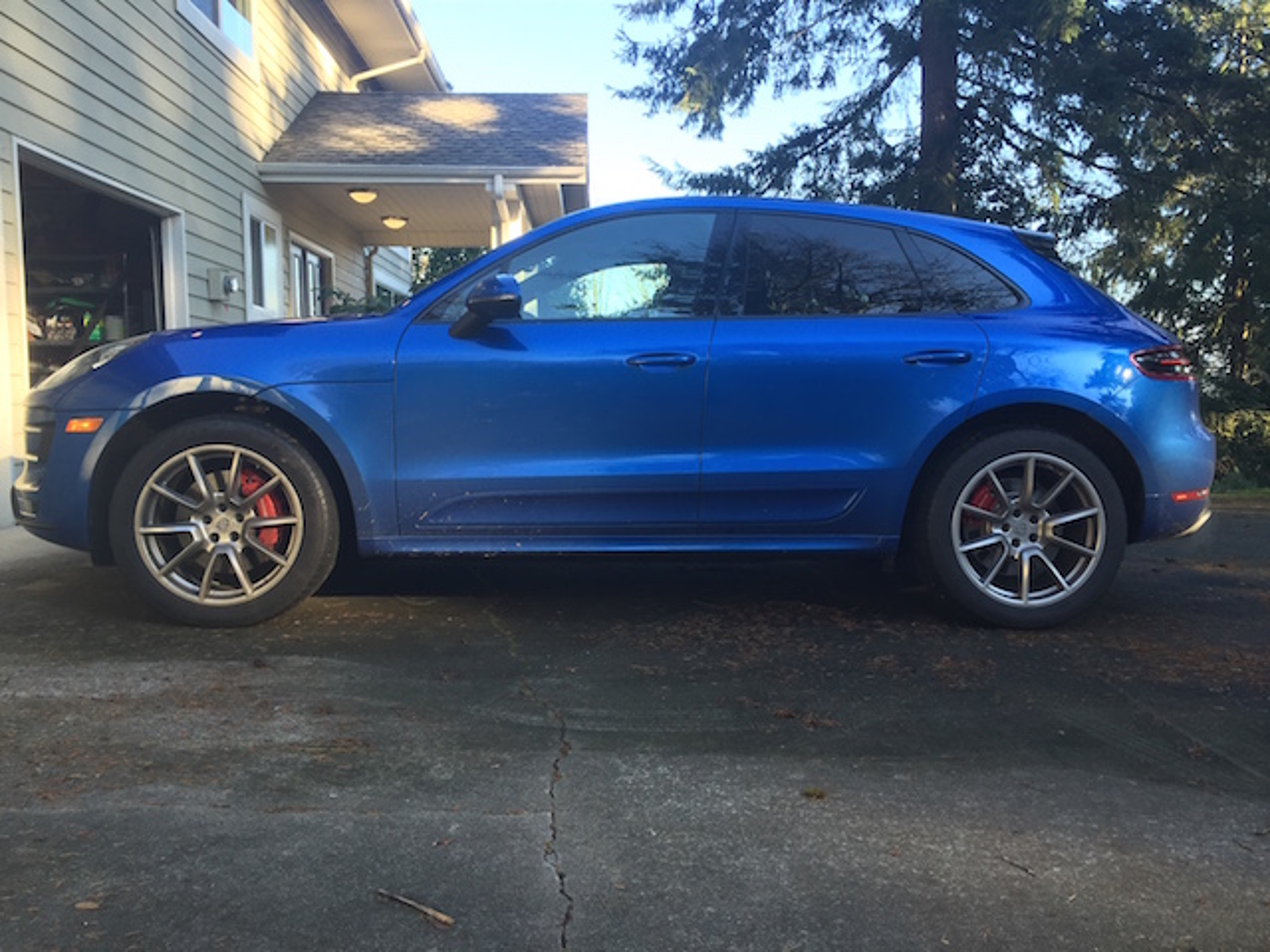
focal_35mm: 29
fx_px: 1064
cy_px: 476
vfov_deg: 48.2
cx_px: 635
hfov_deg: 61.7
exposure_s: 1/120
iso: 40
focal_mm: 4.15
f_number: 2.2
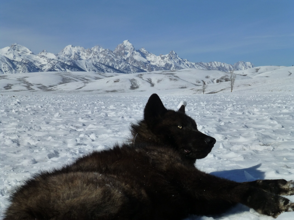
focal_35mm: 66
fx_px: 561
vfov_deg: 22.3
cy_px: 110
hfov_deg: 29.4
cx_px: 147
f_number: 5.6
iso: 160
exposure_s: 1/2000
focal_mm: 11.7
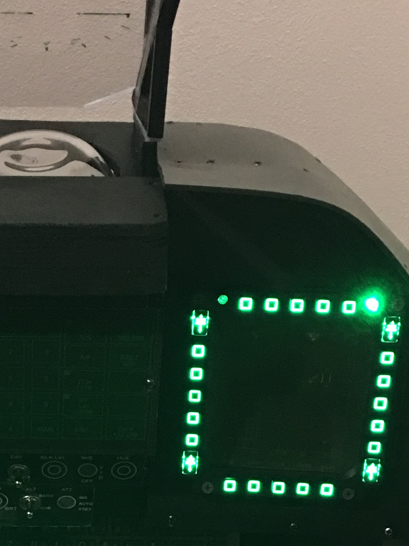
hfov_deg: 15.1
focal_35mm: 97
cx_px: 39
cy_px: 784
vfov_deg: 18.3
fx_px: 1528
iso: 100
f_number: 2.2
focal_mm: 4.15
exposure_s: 1/4
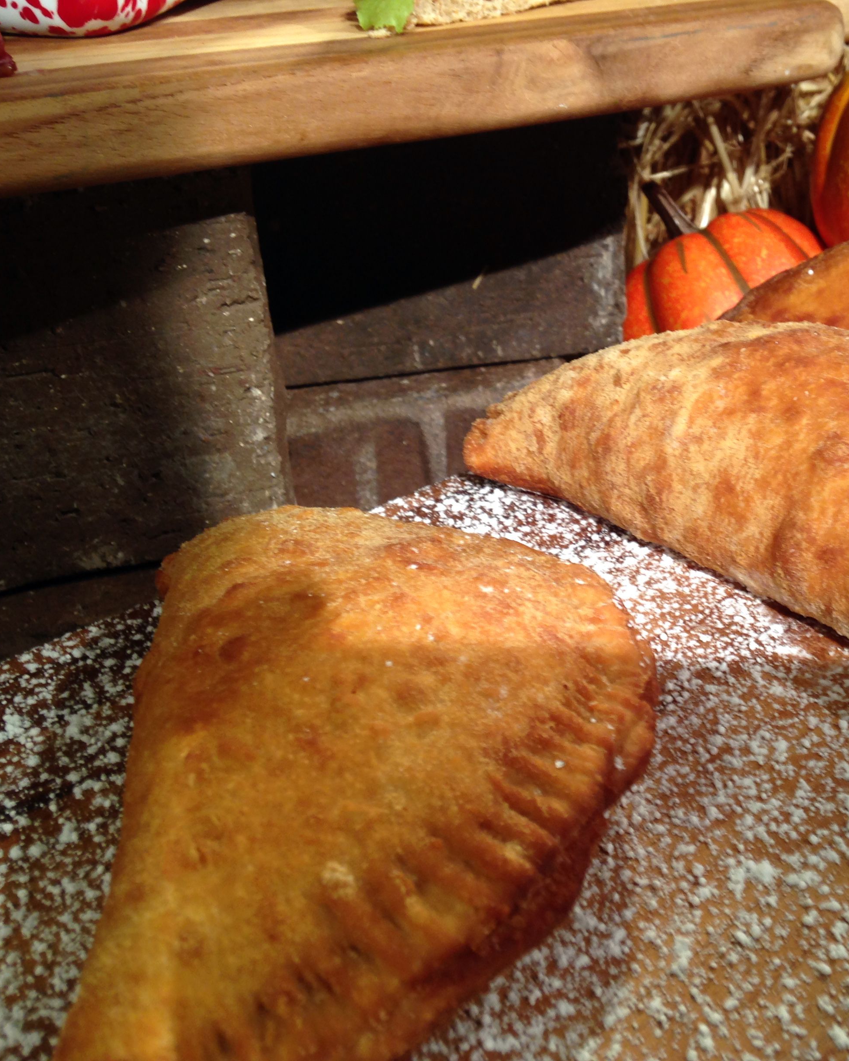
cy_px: 530
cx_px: 655
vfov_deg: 42.9
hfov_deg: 34.0
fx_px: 1351
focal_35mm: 43
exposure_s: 1/20
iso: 50
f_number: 2.4
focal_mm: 4.12
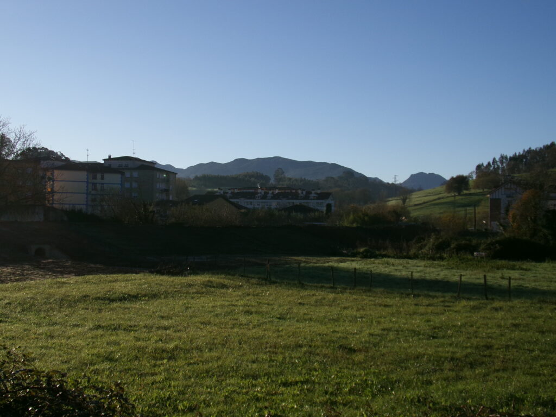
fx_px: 771
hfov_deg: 39.7
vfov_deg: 30.3
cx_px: 278
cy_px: 208
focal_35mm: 48
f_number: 4.2
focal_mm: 8.5
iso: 100
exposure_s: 1/750
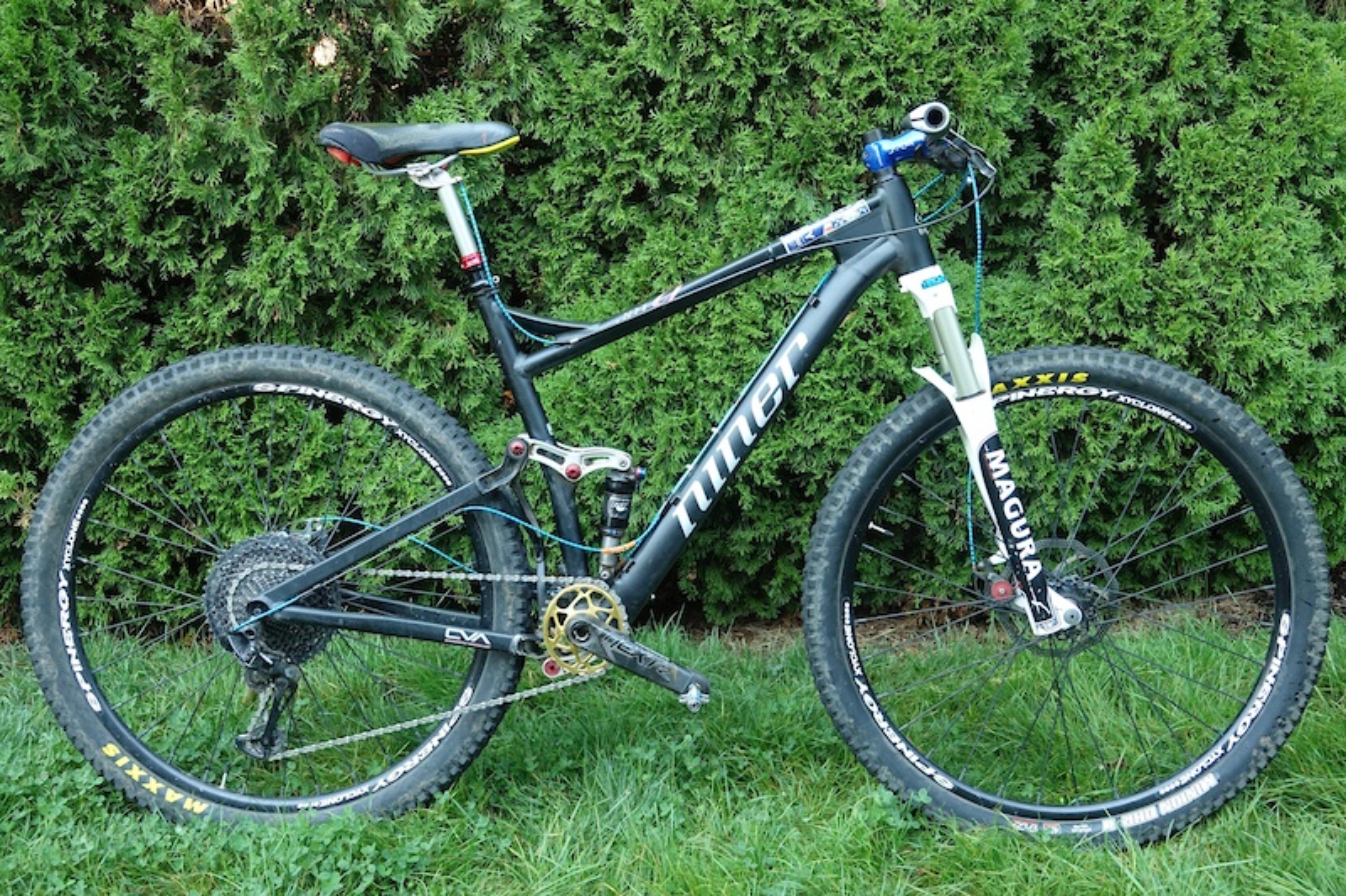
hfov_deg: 51.9
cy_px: 448
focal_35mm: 37
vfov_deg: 35.9
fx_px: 1383
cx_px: 673
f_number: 3.2
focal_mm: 13.7
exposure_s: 1/40
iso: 125
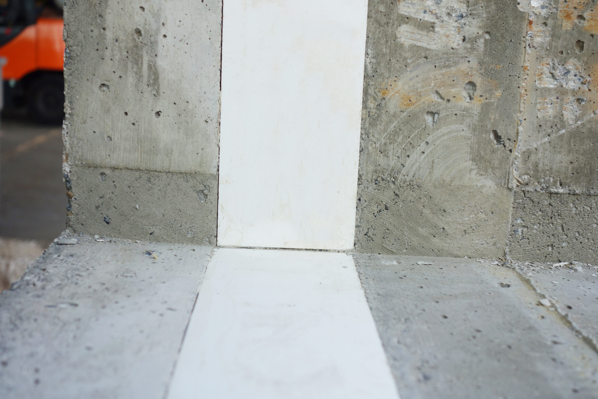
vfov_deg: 25.1
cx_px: 299
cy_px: 200
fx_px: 897
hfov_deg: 36.9
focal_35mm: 54
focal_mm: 20.19
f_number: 4
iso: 125
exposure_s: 1/400
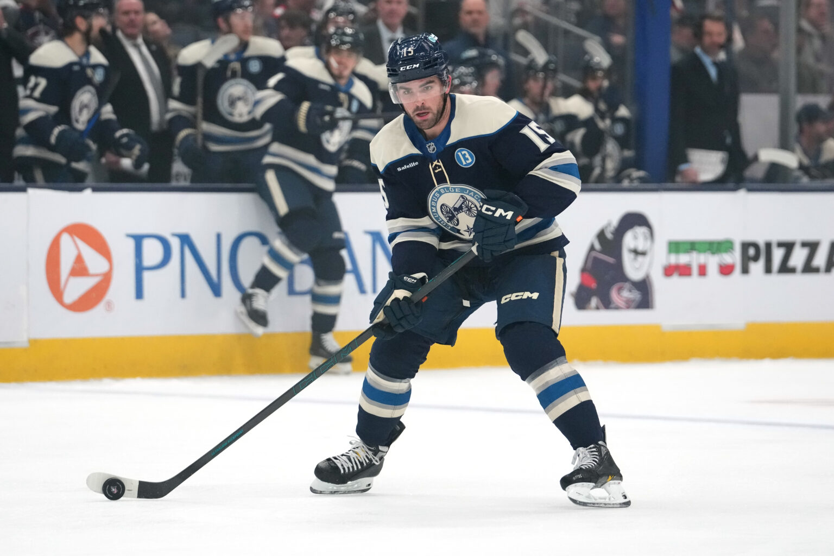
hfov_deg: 11.8
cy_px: 278
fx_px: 4031
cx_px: 417
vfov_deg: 7.9
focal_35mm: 174
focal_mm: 174
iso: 3200
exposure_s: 1/1600
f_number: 3.5
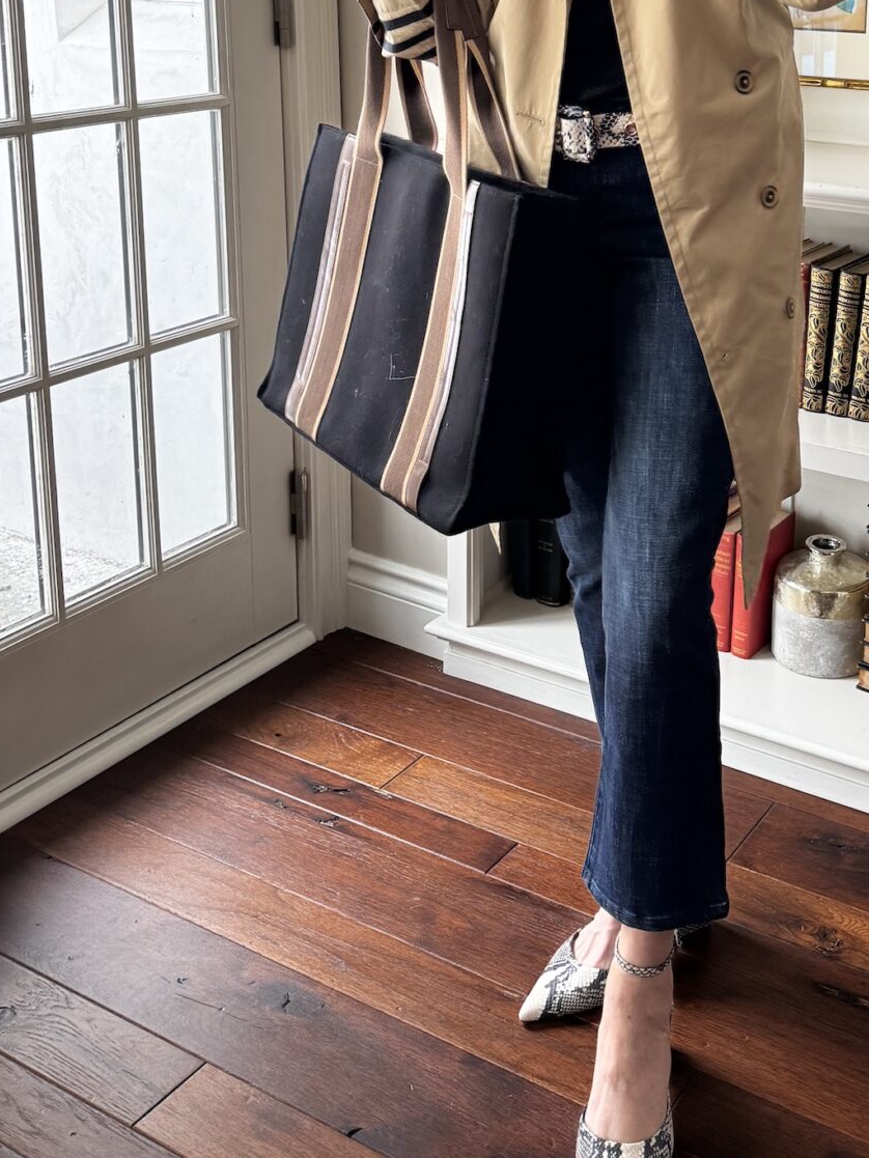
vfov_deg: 40.7
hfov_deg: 32.2
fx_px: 1472
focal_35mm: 44
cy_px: 192
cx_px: 671
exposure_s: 1/107
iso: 200
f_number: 1.78
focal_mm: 6.76
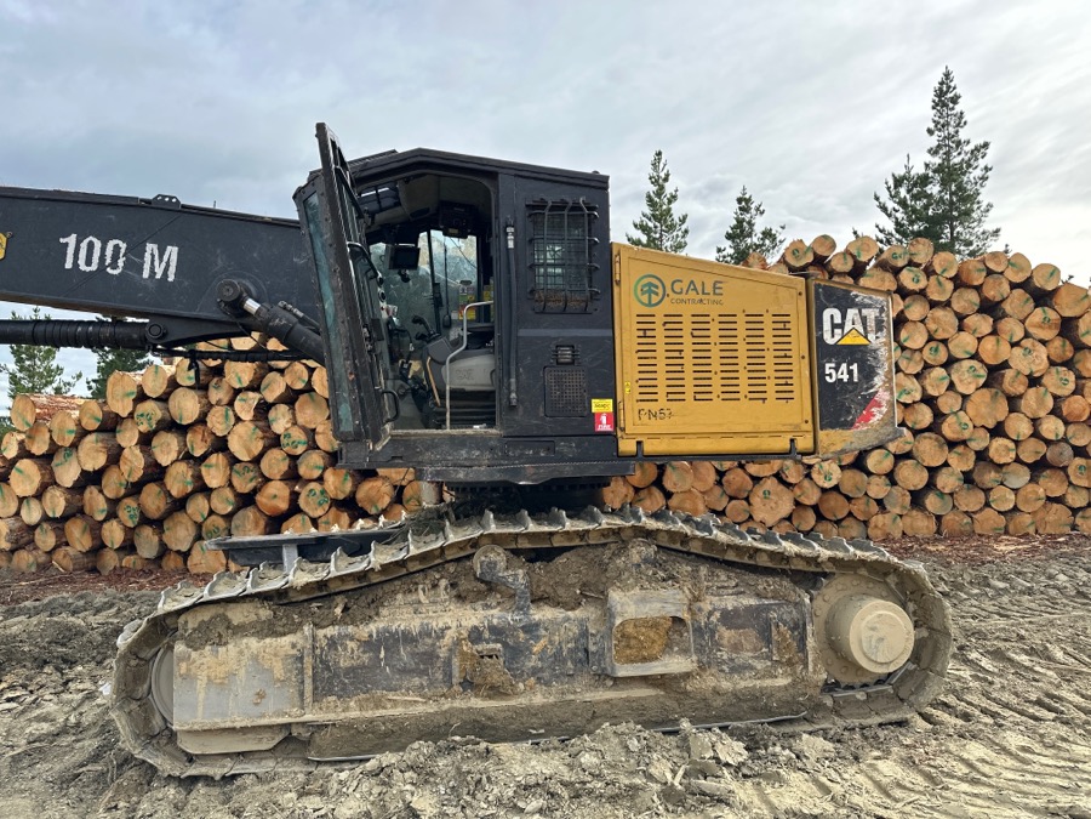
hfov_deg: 71.6
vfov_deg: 56.8
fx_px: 756
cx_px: 546
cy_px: 410
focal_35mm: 24
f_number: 1.78
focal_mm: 6.86
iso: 80
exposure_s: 1/1845
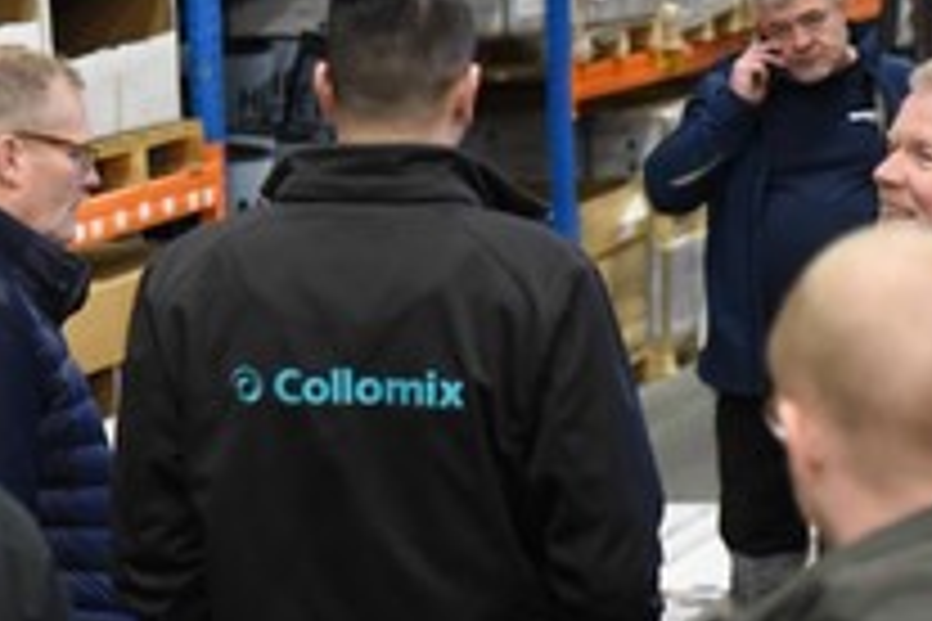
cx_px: -167
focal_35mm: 174
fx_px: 4504
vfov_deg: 7.9
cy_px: 493
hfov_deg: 11.6
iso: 5000
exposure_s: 1/125
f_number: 2.8
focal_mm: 60
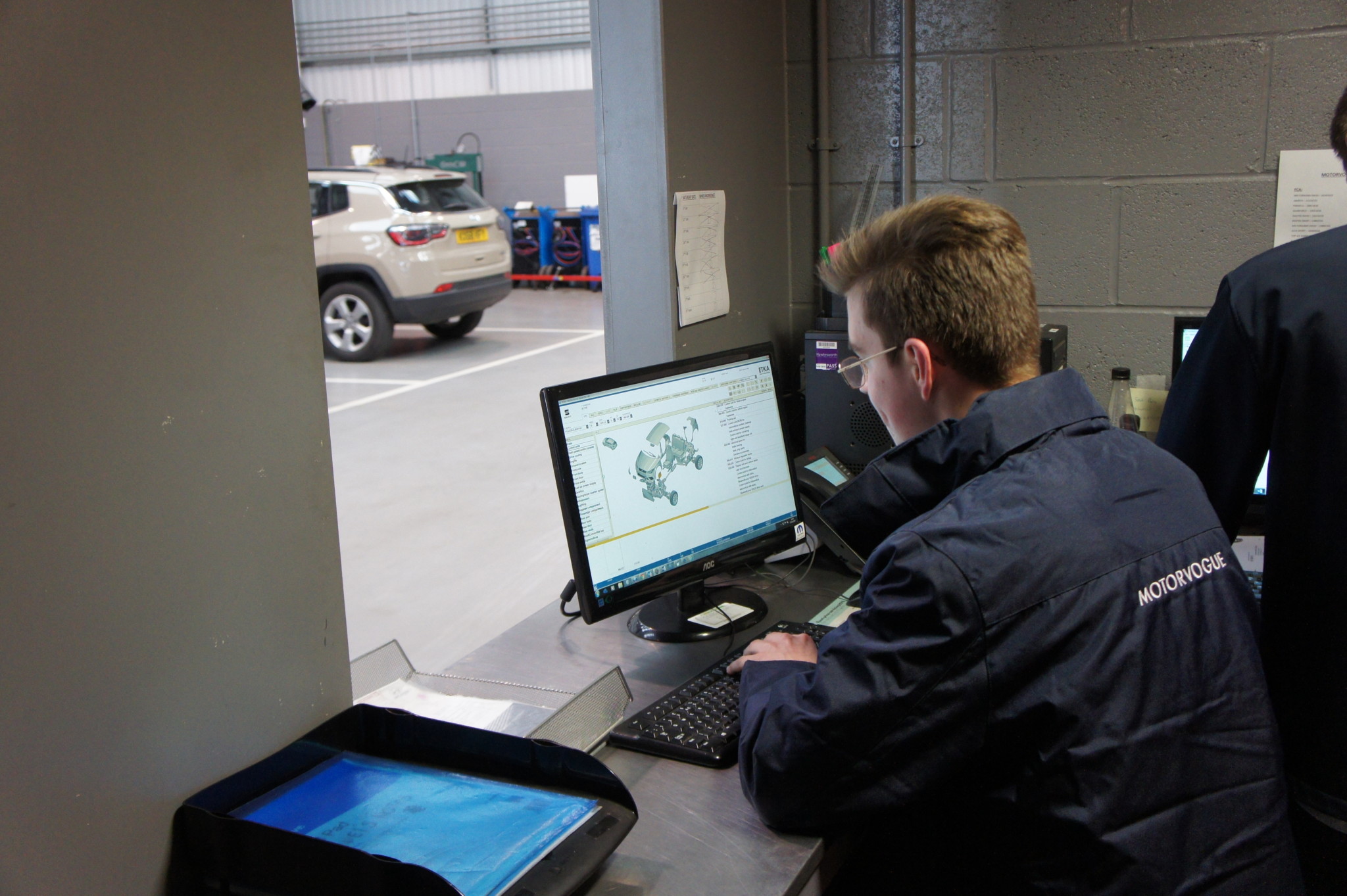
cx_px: 674
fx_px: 1346
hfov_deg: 53.2
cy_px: 448
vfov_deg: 36.8
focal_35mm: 36
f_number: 4
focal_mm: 24
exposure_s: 1/125
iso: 1600
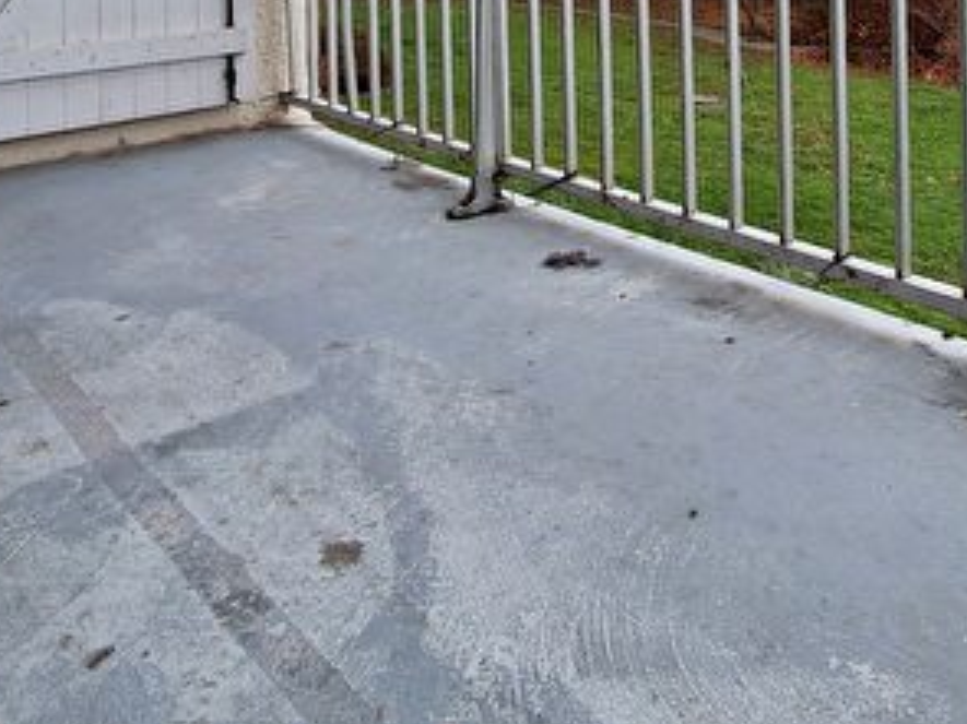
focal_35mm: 38
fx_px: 1061
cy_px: -97
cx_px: 679
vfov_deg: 32.5
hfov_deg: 47.8
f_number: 2.2
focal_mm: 1.64
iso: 40
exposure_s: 1/352
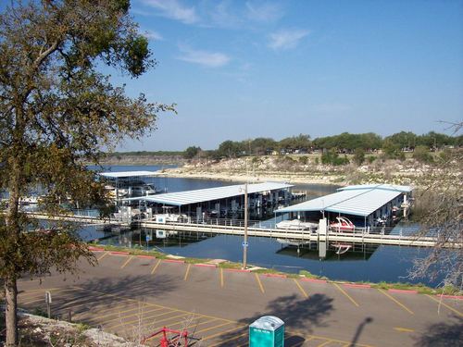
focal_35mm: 36
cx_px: 232
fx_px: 482
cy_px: 174
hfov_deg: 51.4
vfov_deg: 39.7
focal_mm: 6
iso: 80
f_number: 4.8
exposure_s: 1/888
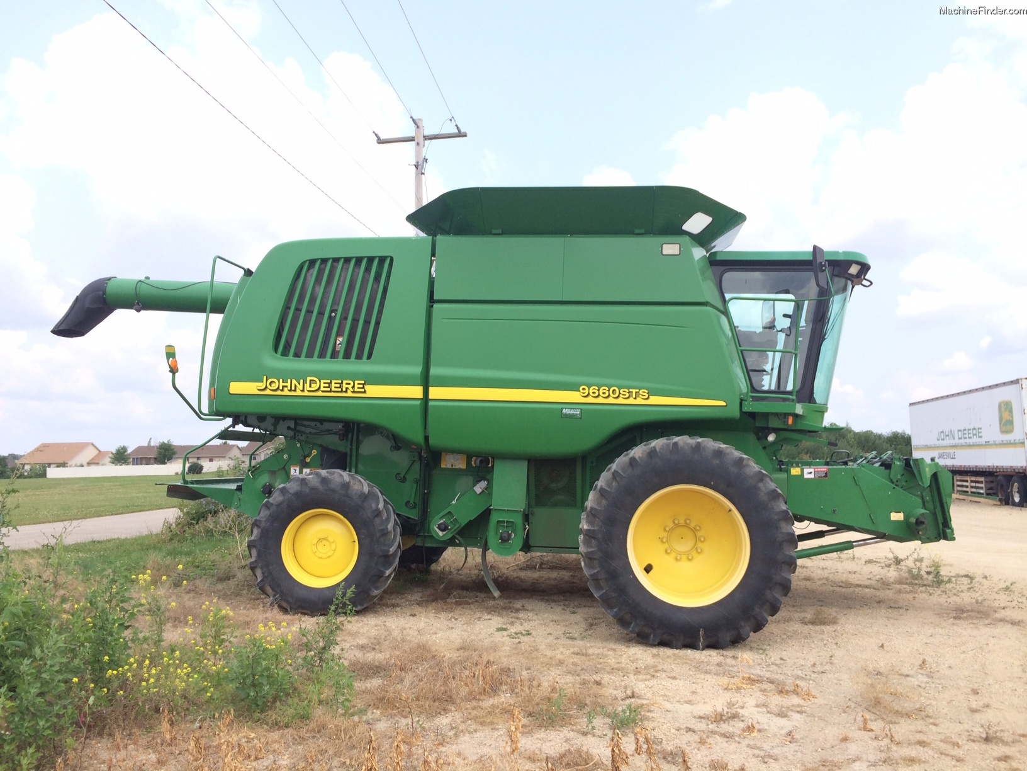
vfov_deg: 46.8
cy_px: 386
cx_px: 514
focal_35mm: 30
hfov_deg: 60.0
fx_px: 890
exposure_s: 1/977
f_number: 2.2
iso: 32
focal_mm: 4.12
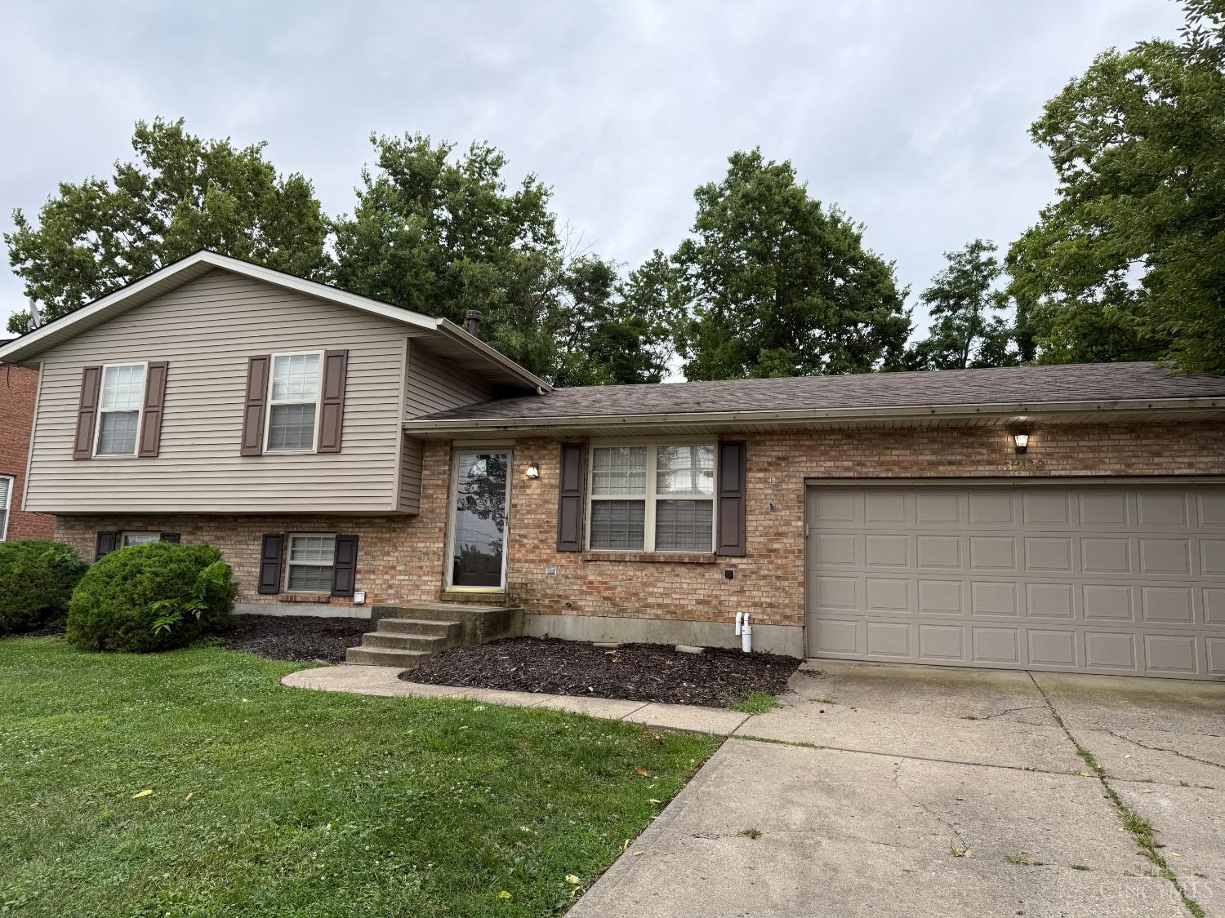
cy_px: 459
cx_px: 612
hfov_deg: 71.6
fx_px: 849
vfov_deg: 56.8
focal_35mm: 24
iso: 80
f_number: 1.78
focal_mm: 6.76
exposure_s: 1/450
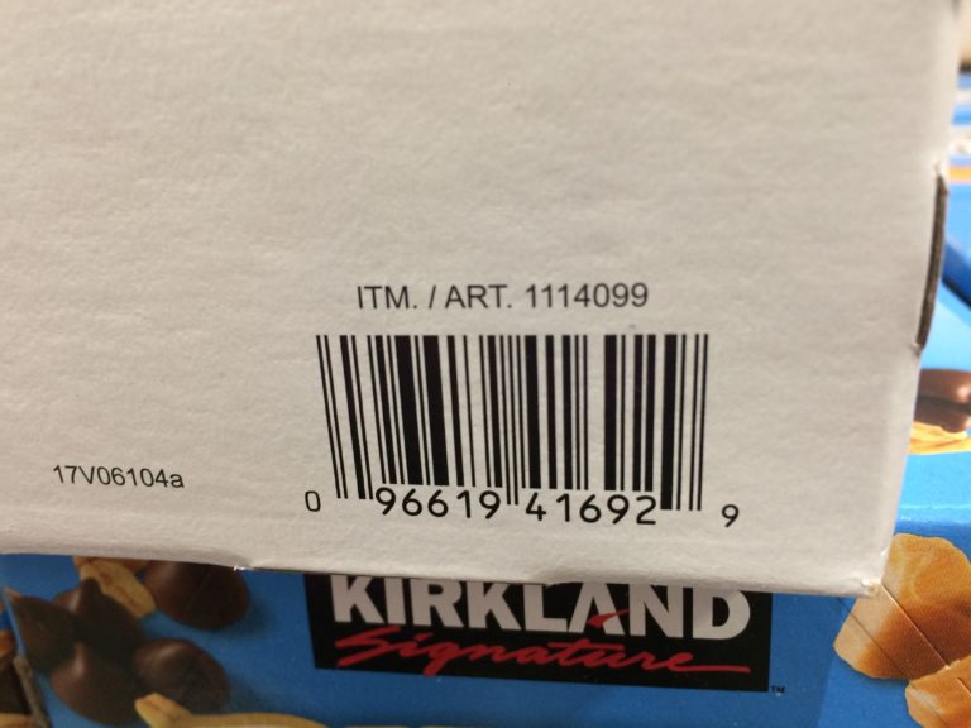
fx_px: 813
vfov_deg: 48.2
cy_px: 364
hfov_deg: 61.7
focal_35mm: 29
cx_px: 486
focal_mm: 4.15
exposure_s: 1/30
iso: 125
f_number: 2.2
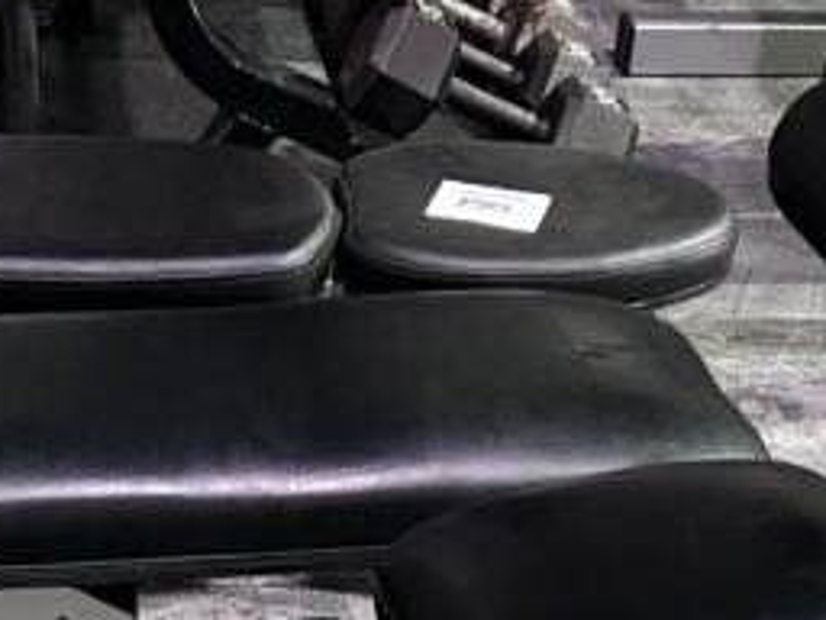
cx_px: 158
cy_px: 1008
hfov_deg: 18.7
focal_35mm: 104
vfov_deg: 13.2
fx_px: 2482
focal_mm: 5.7
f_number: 1.5
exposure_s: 1/60
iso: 500
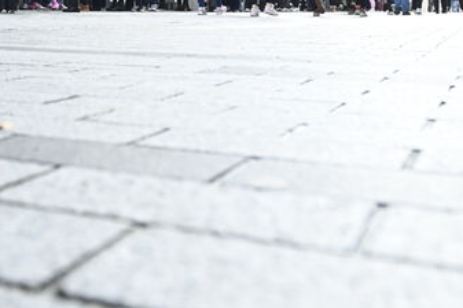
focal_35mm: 57
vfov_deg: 22.2
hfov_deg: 33.4
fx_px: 732
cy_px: -46
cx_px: 52
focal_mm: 24
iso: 1000
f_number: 5
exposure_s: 1/500
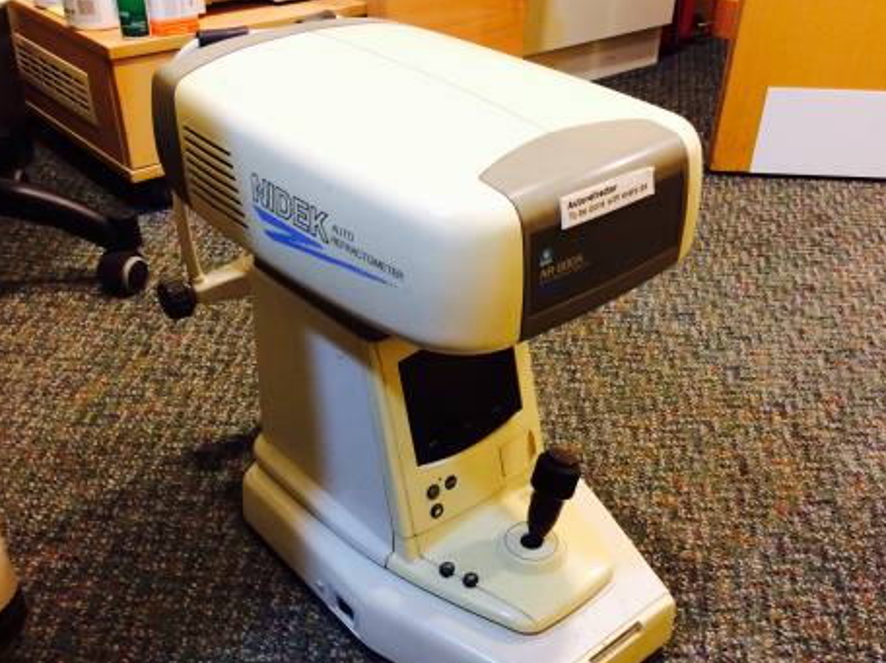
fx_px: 946
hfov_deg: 50.2
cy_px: 370
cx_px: 447
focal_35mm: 37
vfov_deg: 38.5
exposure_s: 1/33
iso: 160
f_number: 2.2
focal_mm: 4.12
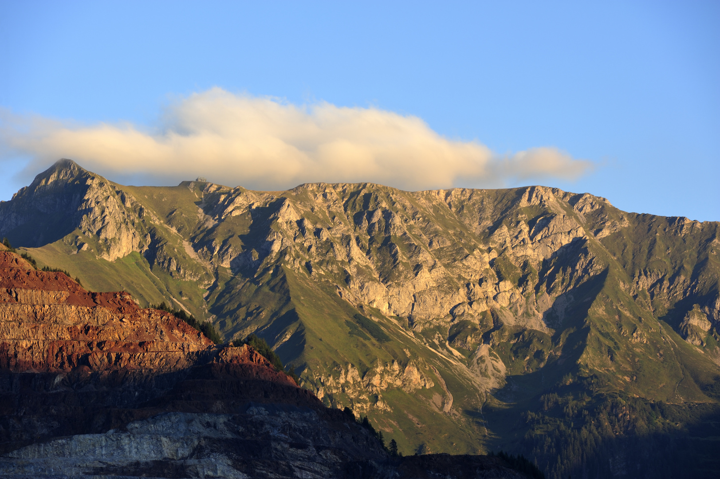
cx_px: 360
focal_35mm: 170
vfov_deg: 8.1
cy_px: 240
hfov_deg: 12.1
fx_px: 3398
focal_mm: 170
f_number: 8
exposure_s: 1/60
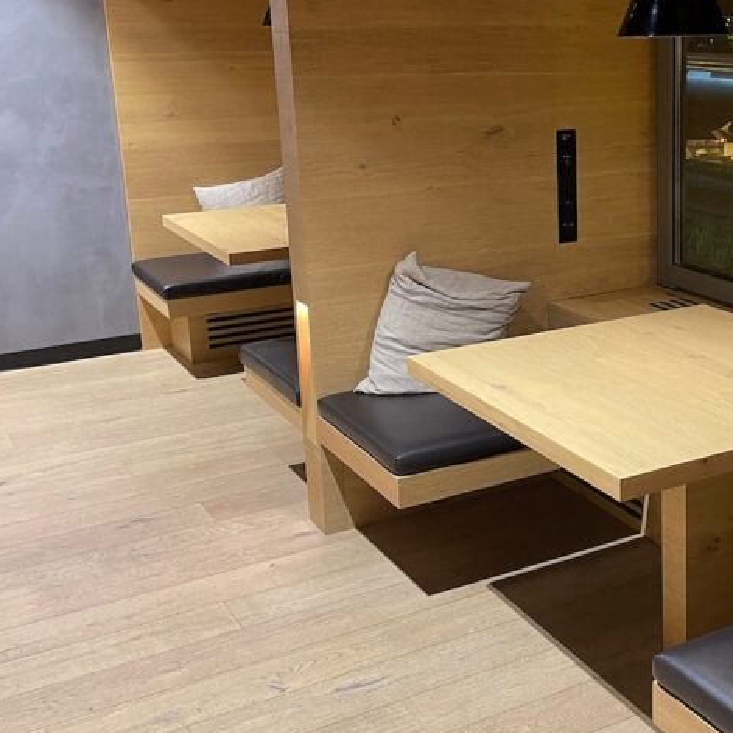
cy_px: 300
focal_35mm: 50
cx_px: 627
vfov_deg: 33.9
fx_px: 1198
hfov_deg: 32.7
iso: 200
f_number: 1.6
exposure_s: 1/49
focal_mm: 5.1
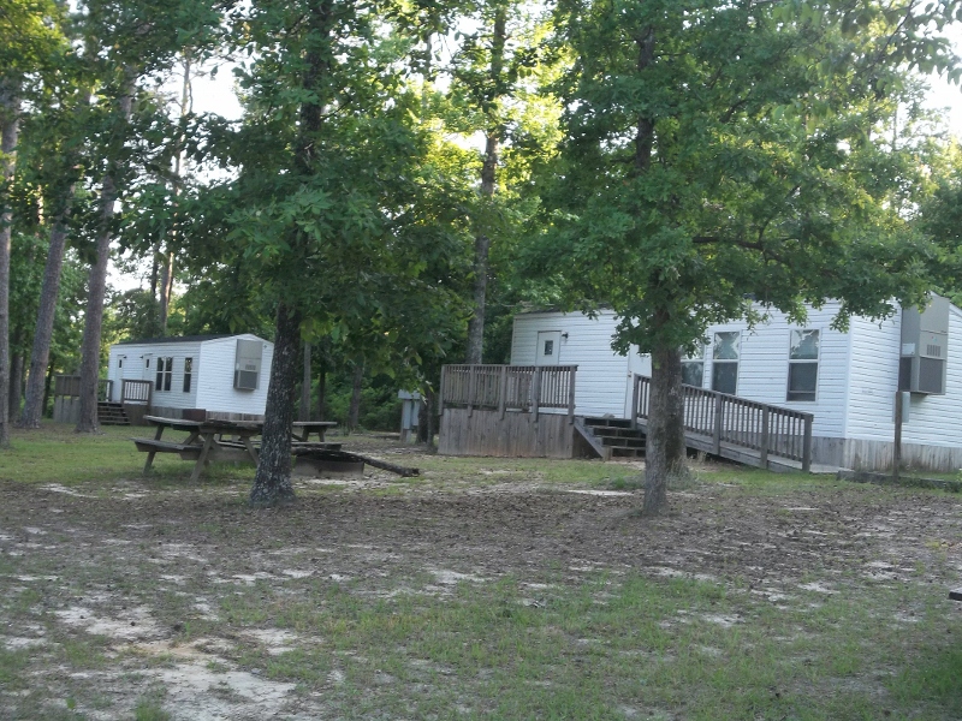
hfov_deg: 42.9
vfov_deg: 32.9
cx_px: 481
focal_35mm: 44
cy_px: 360
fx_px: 1223
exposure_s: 1/60
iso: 160
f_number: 4.5
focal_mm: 7.8
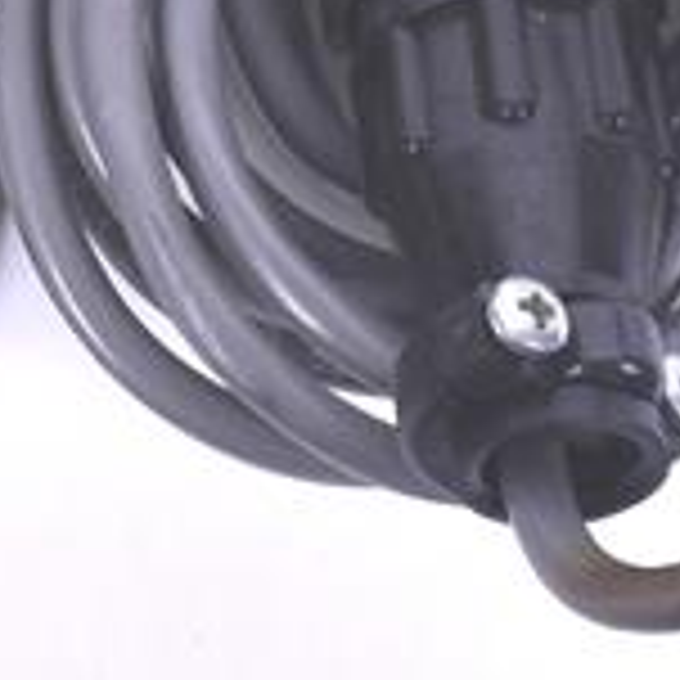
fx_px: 2245
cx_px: -194
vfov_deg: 17.0
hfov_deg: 16.3
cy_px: 81
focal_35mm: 101
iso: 200
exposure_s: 1/200
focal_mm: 20
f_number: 11
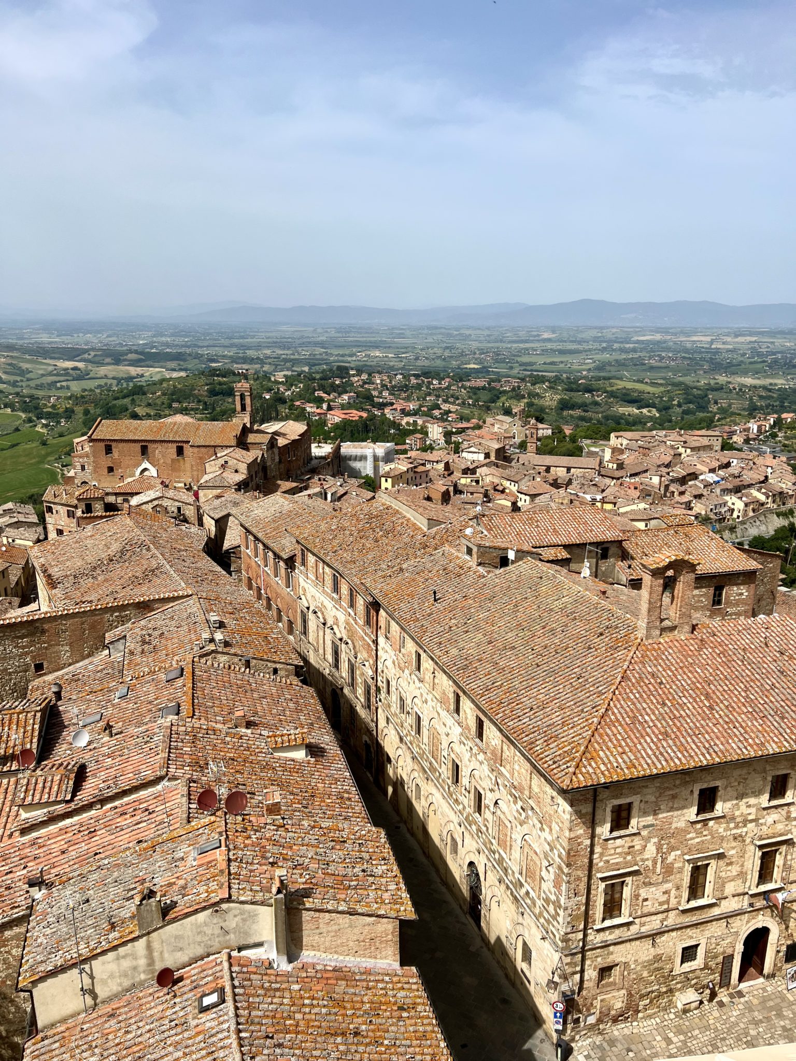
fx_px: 797
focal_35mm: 26
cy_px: 530
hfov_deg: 53.1
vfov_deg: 67.3
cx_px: 398
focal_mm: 5.7
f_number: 1.5
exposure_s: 1/6579
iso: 50
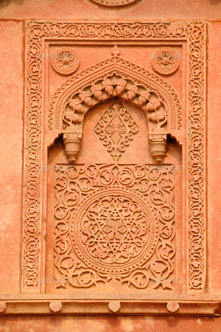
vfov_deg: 8.1
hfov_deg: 5.4
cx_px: 110
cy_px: 166
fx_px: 2353
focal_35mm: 255
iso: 200
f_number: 9
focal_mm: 170
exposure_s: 1/320
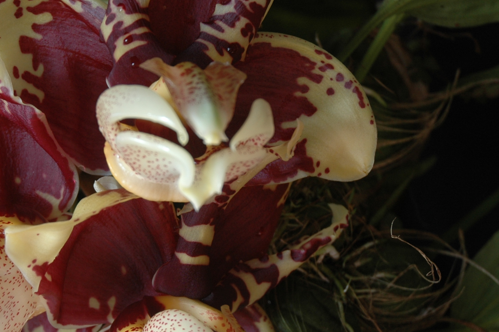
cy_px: 191
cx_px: 103
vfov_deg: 12.1
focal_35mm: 113
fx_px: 1565
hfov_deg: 18.0
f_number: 4.5
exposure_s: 1/250
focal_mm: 40
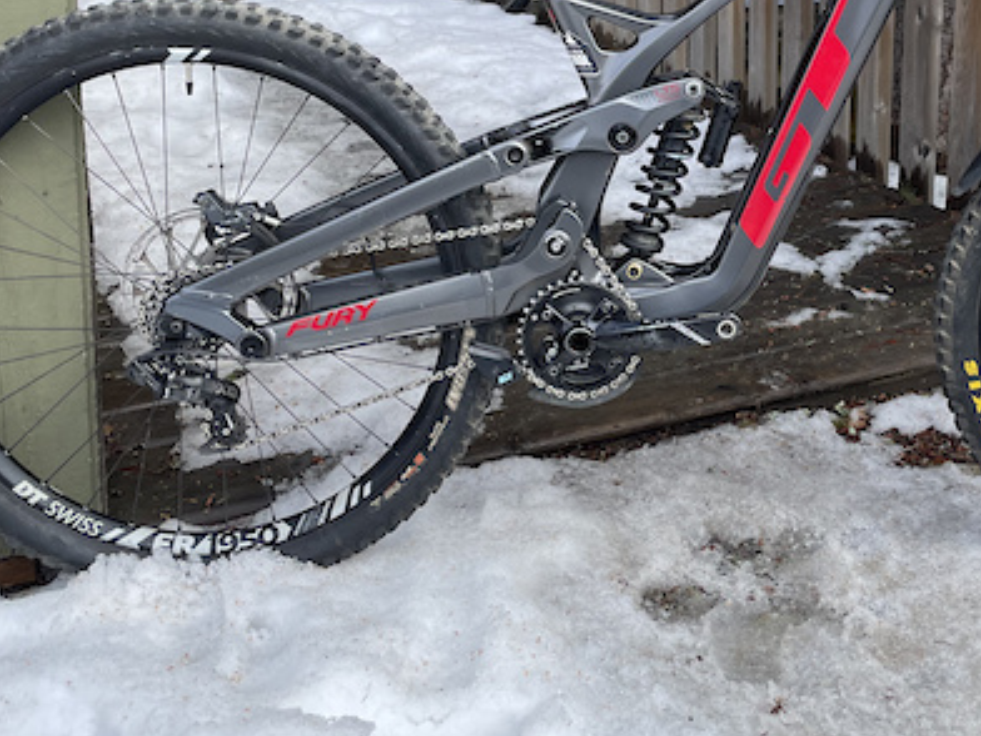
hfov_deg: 35.5
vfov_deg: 27.0
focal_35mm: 53
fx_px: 1502
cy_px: 155
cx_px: 716
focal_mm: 4.2
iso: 32
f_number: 1.6
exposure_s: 1/855
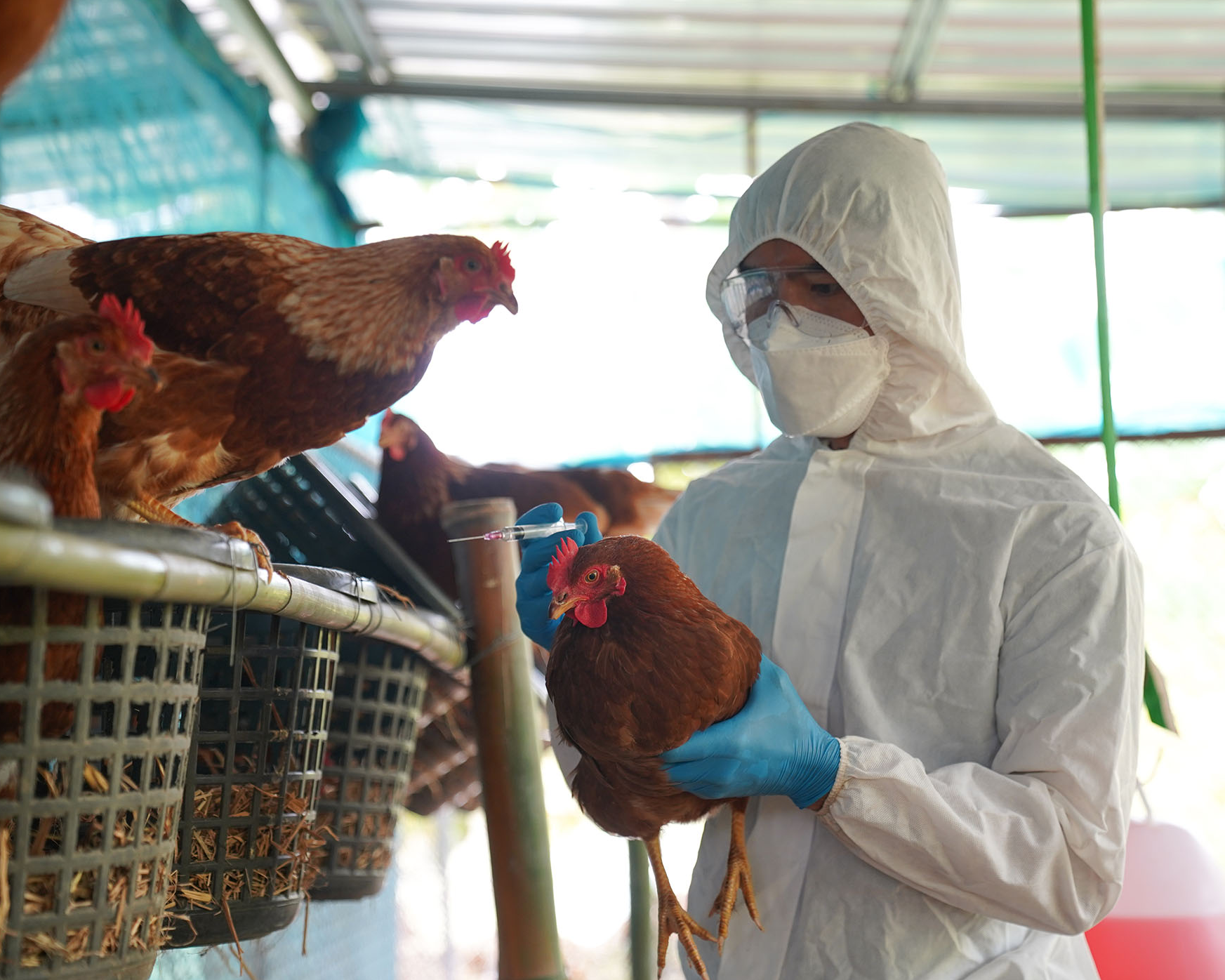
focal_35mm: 61
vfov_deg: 25.0
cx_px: 625
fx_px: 2212
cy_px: 490
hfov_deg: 31.0
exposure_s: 1/200
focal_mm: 54
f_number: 2.8
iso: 640
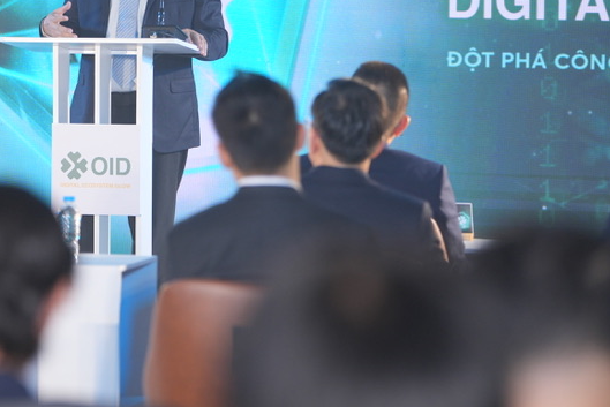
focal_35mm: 197
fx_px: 3339
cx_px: 126
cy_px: 60
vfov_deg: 7.0
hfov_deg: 10.4
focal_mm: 96
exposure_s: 1/200
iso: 200
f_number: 2
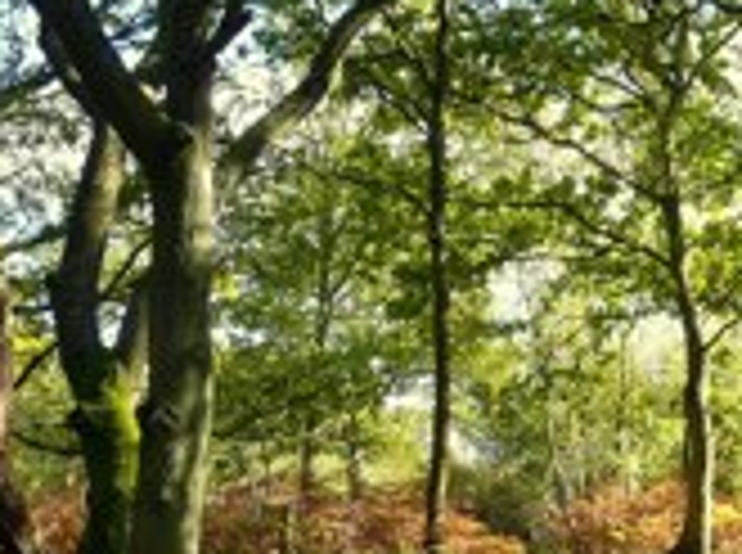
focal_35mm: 88
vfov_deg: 16.7
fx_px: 1882
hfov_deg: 21.8
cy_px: 311
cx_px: 654
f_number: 4
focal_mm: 4.6
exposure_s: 1/100
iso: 100
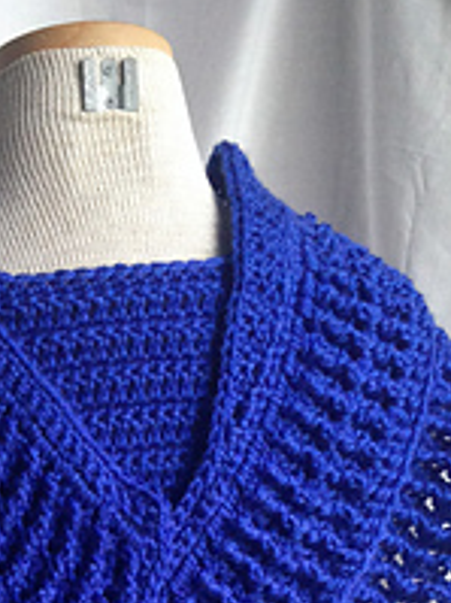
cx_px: 71
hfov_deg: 17.6
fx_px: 1443
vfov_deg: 22.2
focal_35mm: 83
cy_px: 673
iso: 200
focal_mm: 4.12
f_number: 2.4
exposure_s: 1/20
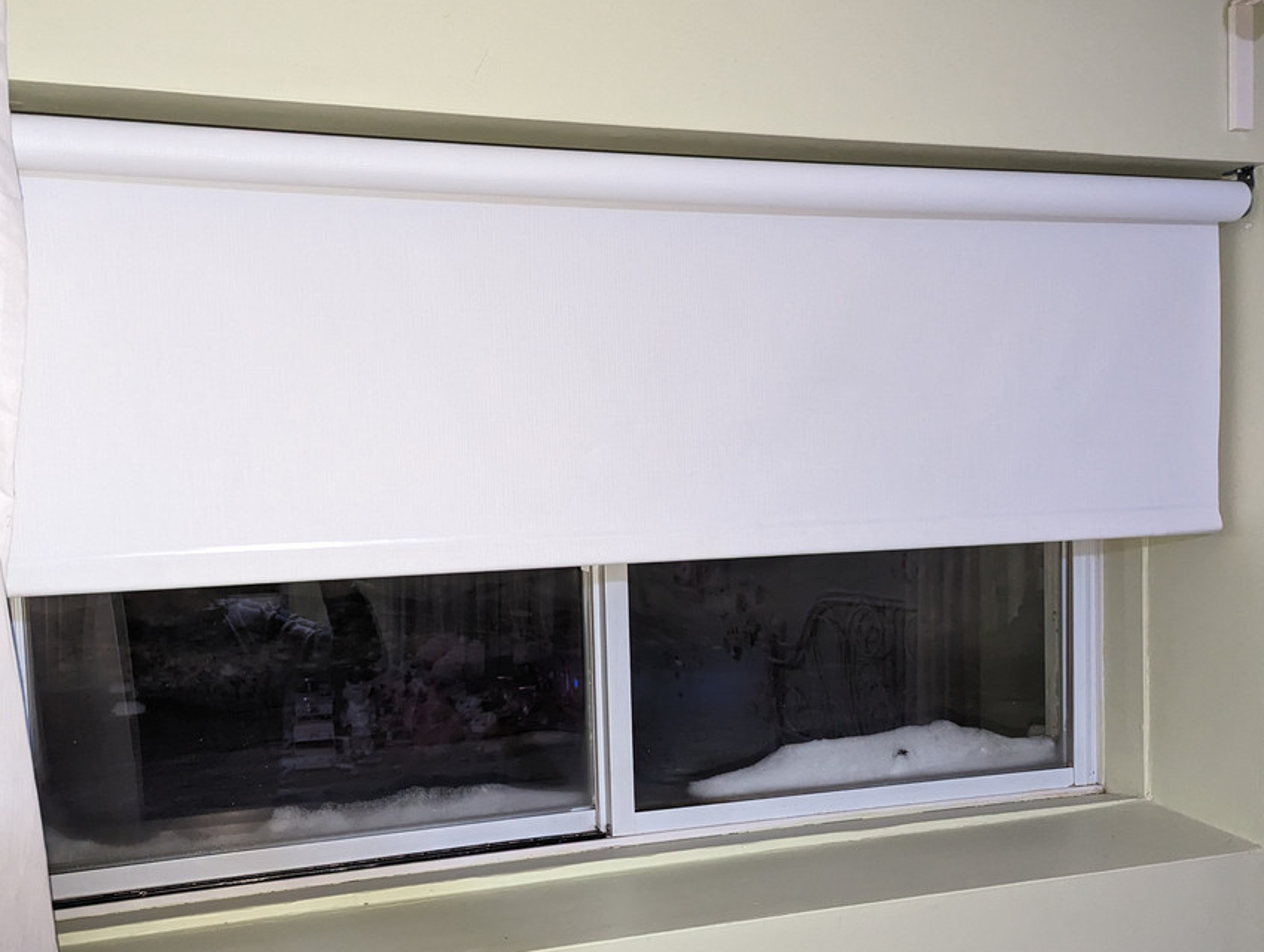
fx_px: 1097
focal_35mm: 30
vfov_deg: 46.6
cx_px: 530
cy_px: 577
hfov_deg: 59.6
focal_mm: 6.81
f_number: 1.85
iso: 2114
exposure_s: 1/126
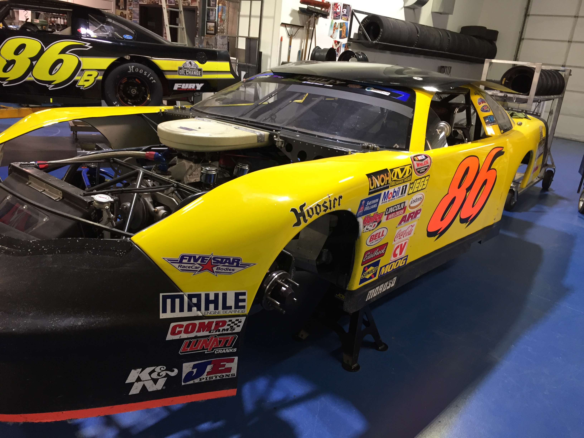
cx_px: 292
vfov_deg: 48.2
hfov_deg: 61.7
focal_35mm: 29
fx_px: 489
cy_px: 219
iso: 80
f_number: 2.2
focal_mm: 4.15
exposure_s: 1/30
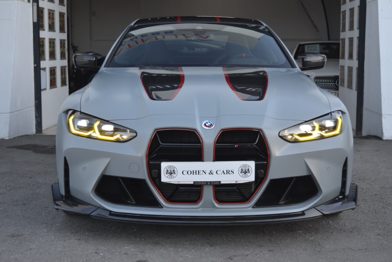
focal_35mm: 60
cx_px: 196
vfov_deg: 22.6
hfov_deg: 33.4
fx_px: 653
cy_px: 131
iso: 280
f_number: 5.6
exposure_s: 1/125
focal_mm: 40
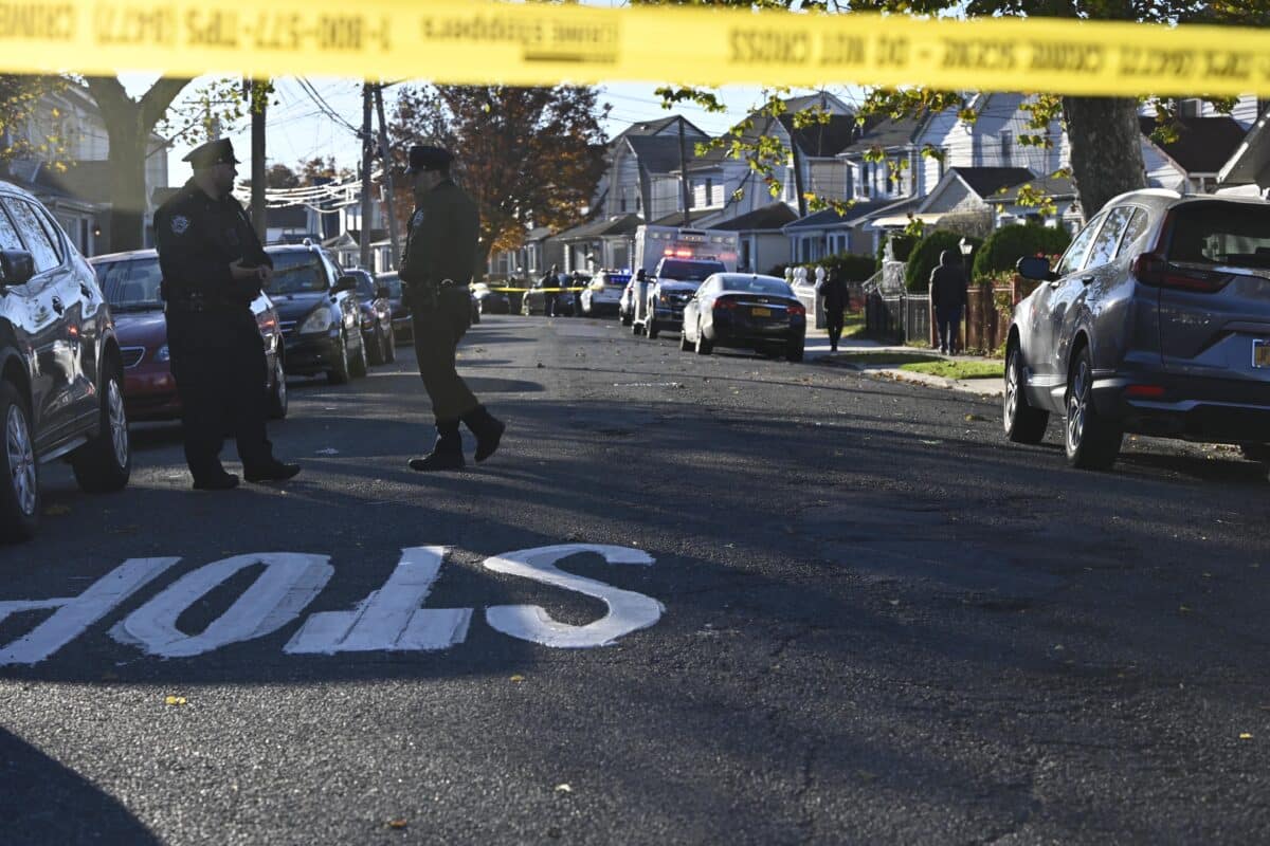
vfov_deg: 18.9
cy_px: 423
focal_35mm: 72
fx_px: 2540
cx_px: 635
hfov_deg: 28.1
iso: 640
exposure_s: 1/2000
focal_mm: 72
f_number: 6.3
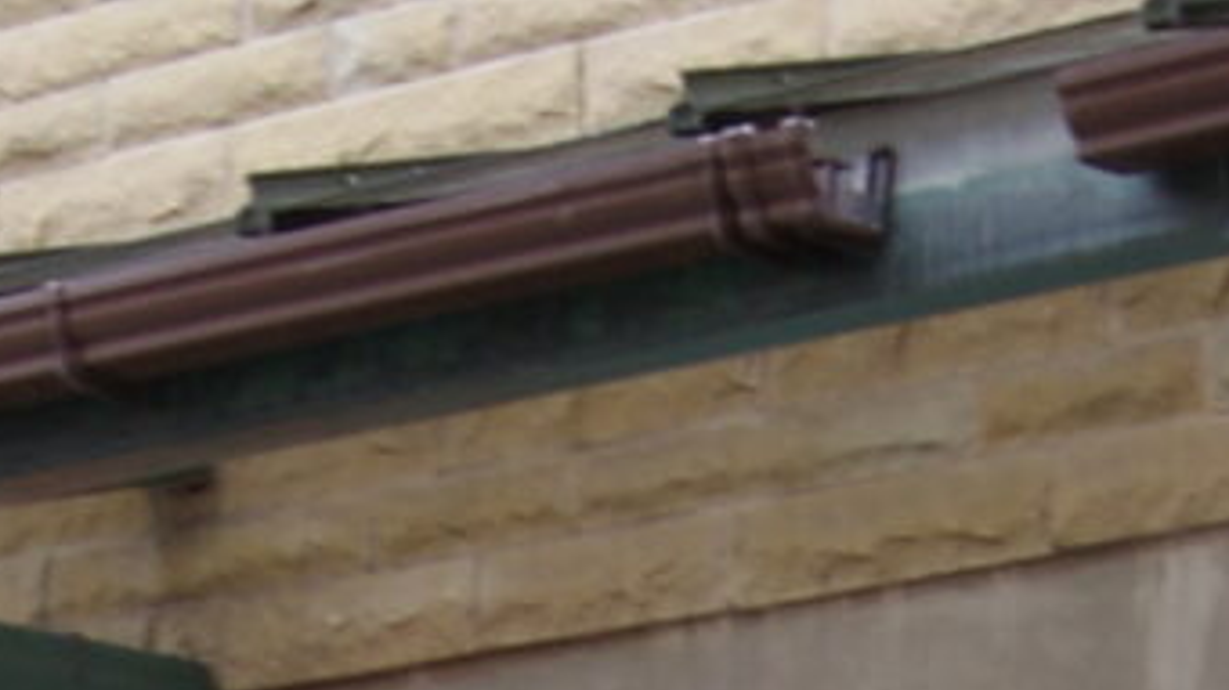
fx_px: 8503
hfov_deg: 8.3
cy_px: 2110
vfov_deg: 4.5
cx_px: 900
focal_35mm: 261
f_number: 5.6
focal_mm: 22
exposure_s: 1/50
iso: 100
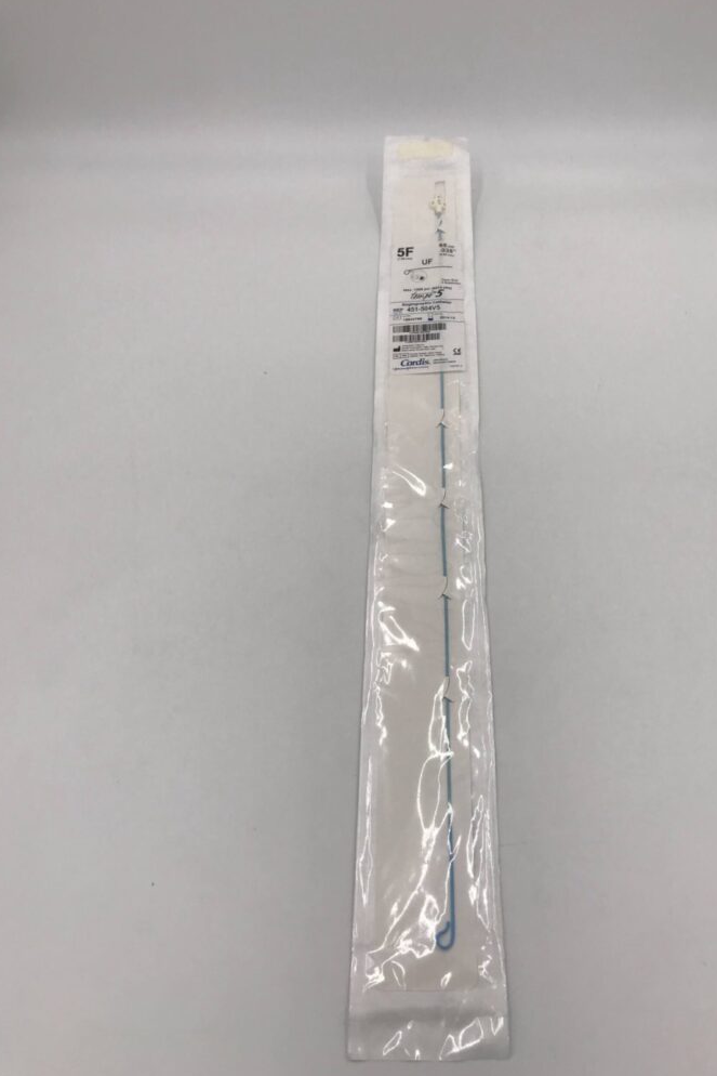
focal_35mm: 30
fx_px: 896
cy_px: 542
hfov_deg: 43.5
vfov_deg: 61.9
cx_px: 409
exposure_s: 1/338
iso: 20
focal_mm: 3.99
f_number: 1.8
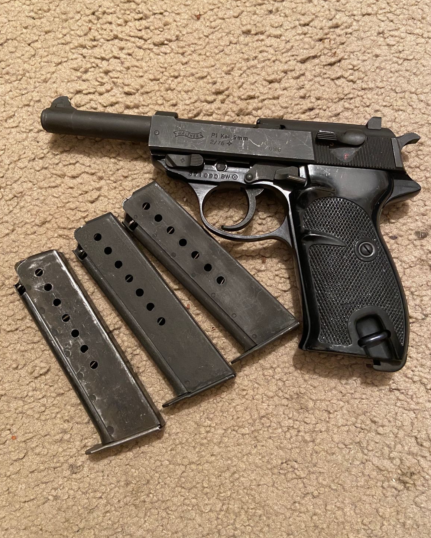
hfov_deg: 51.5
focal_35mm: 28
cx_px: 218
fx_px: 446
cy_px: 256
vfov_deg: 62.2
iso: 640
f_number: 1.8
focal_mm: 4.25
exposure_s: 1/30
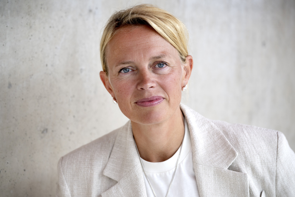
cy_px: 98
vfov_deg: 13.4
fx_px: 836
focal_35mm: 102
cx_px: 148
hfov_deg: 20.0
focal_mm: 102
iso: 450
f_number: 4.5
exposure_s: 1/200
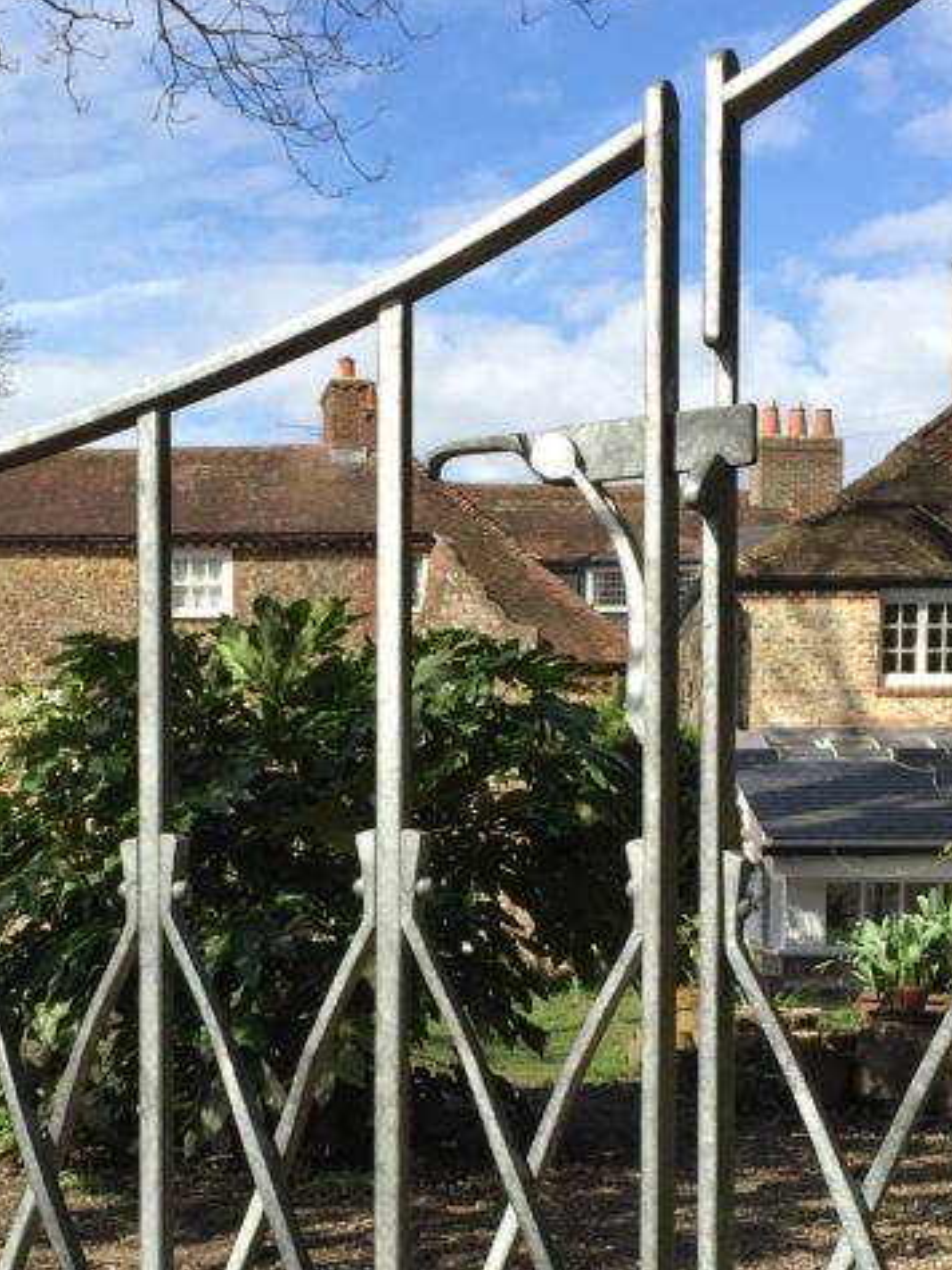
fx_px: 2091
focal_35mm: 57
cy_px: 937
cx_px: 369
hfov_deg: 25.6
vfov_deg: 33.2
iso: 32
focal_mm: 4.15
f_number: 2.2
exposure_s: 1/1068
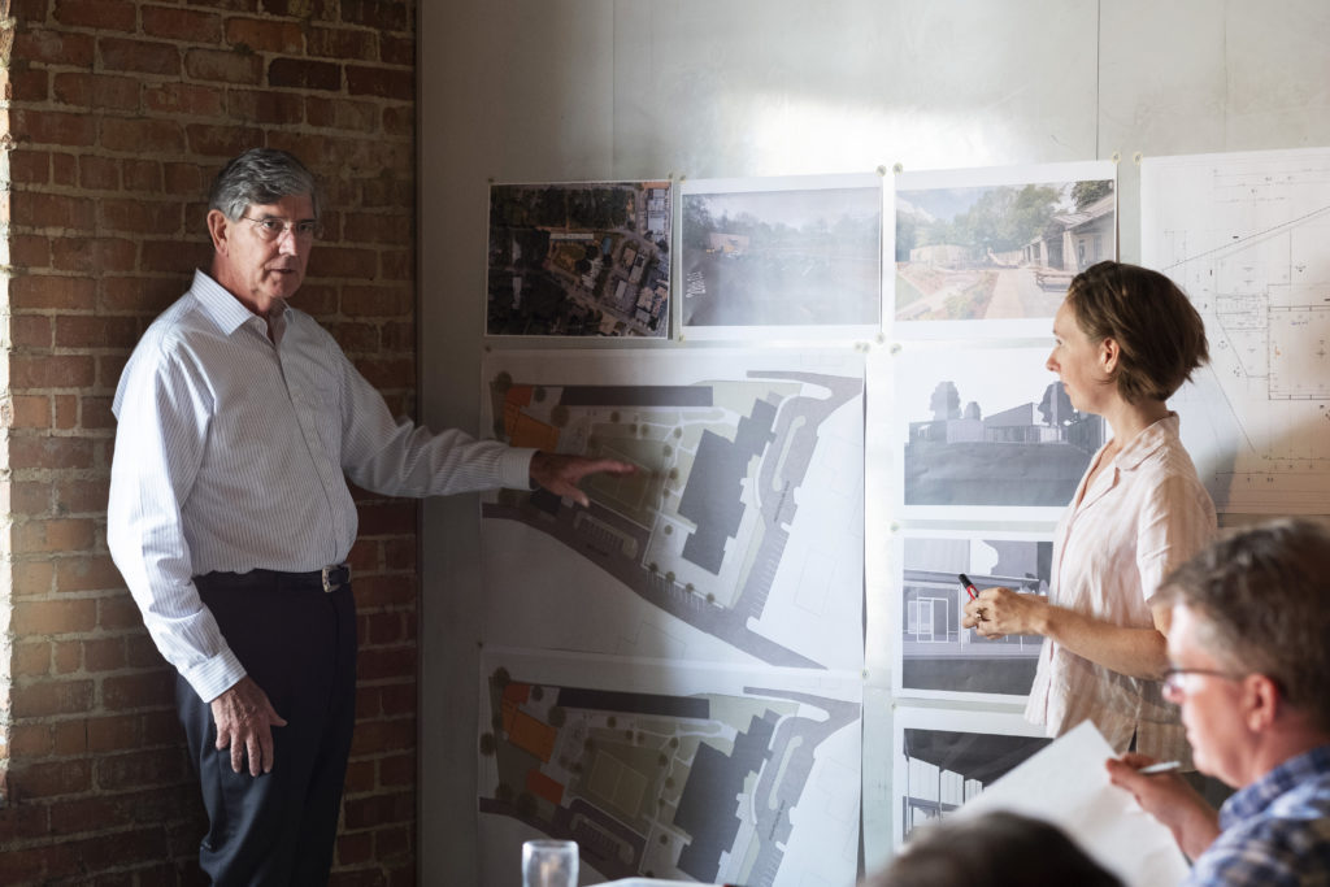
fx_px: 3104
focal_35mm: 84
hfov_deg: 24.2
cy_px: 444
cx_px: 665
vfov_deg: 16.3
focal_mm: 56
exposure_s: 1/100
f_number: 2.8
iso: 1600
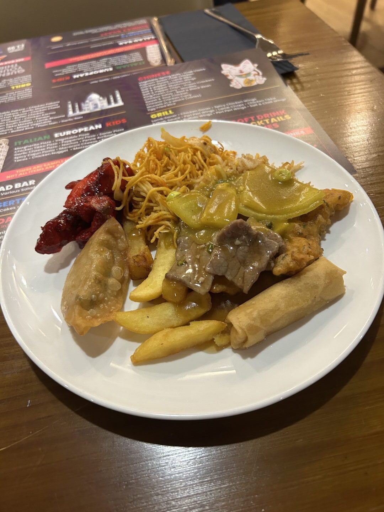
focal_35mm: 26
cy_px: 256
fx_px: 385
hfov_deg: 53.1
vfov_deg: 67.3
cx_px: 192
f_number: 1.5
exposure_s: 1/50
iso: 320
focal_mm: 5.7
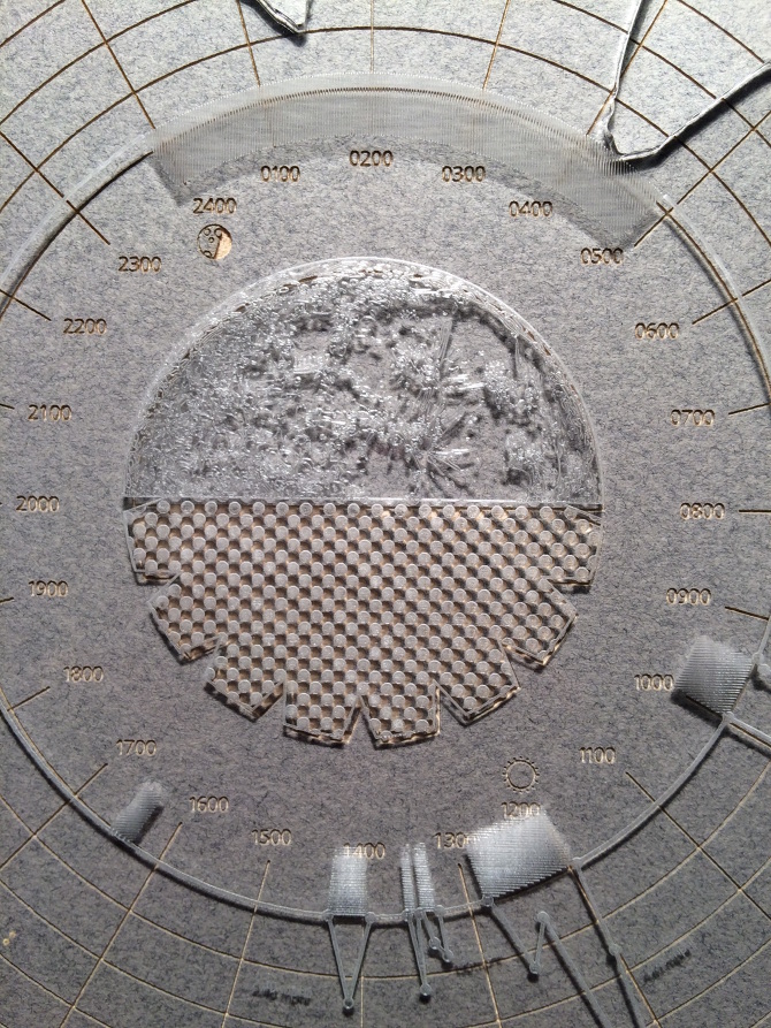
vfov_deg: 61.7
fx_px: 861
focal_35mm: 29
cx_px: 386
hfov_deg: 48.2
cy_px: 514
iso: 40
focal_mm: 4.15
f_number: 2.2
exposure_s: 1/60
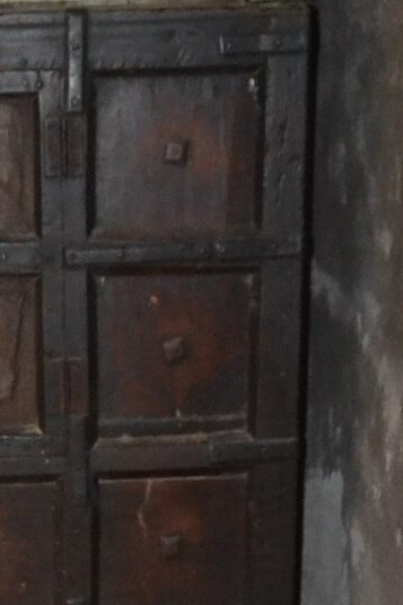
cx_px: -96
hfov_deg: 10.6
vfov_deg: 16.1
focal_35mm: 127
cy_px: 420
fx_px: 2134
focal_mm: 28
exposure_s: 1/60
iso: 3200
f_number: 4
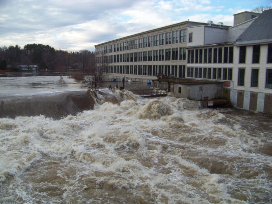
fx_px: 283
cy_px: 102
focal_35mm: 36
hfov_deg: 51.4
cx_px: 136
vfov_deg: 39.7
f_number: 2.8
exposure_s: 1/320
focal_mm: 5.85
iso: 66
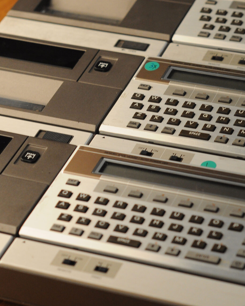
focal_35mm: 138
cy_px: 143
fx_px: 1251
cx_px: 154
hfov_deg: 11.2
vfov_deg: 14.0
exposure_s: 1/40
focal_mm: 50
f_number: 4.5
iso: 640
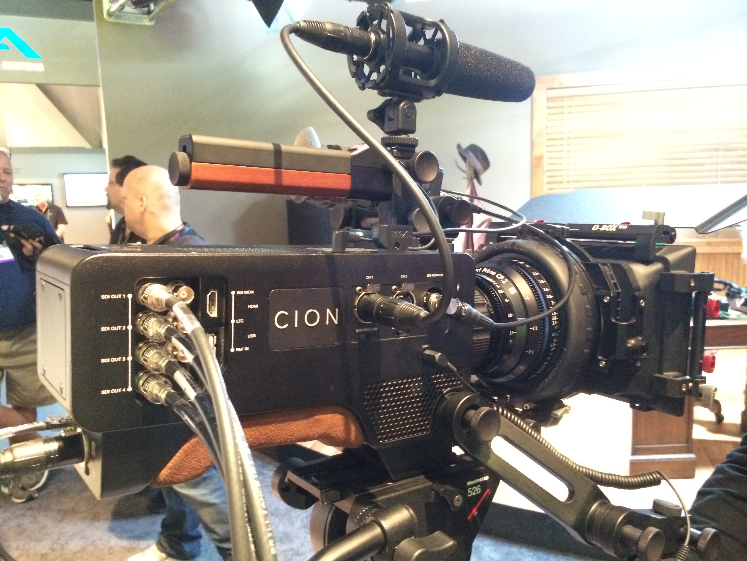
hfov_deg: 60.0
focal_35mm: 30
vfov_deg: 46.8
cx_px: 374
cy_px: 280
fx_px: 647
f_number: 2.2
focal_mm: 4.12
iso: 640
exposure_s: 1/15
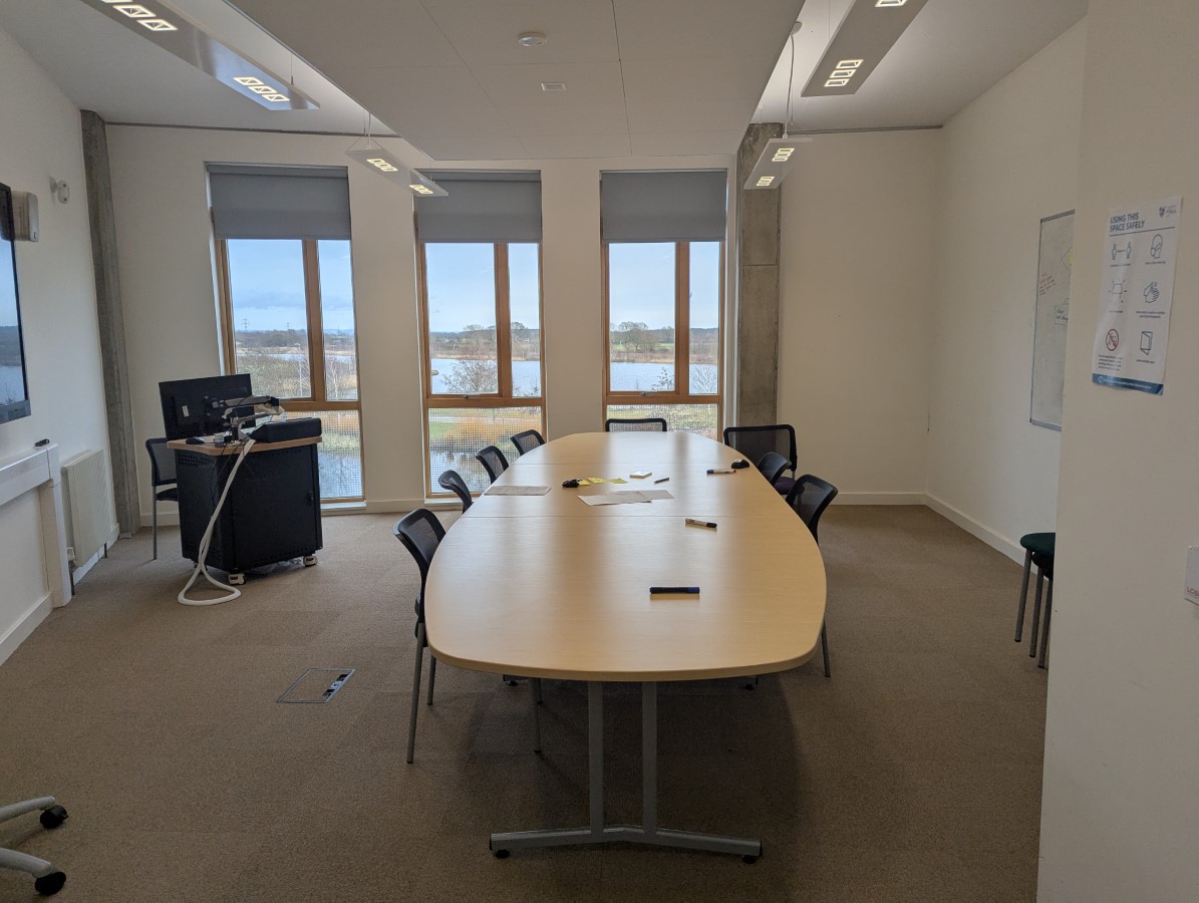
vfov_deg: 56.9
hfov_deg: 71.5
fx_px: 833
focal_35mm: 24
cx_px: 600
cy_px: 452
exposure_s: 1/327
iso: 45
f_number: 1.85
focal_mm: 6.81
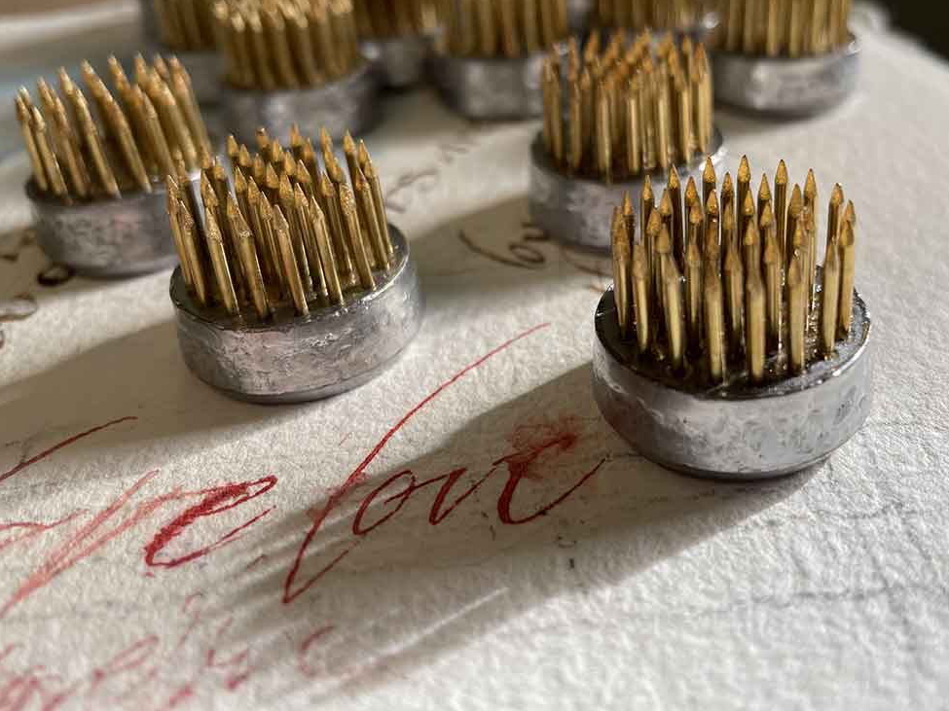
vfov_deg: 44.1
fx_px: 877
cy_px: 309
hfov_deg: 56.4
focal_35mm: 32
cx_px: 566
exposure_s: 1/489
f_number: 1.6
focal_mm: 4.2
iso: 32
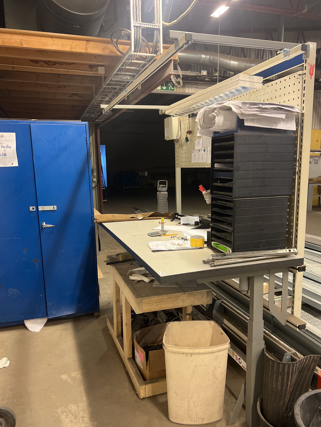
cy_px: 227
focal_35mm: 28
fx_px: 346
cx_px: 164
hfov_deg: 49.7
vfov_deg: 63.4
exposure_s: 1/50
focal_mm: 5.7
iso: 250
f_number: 1.5
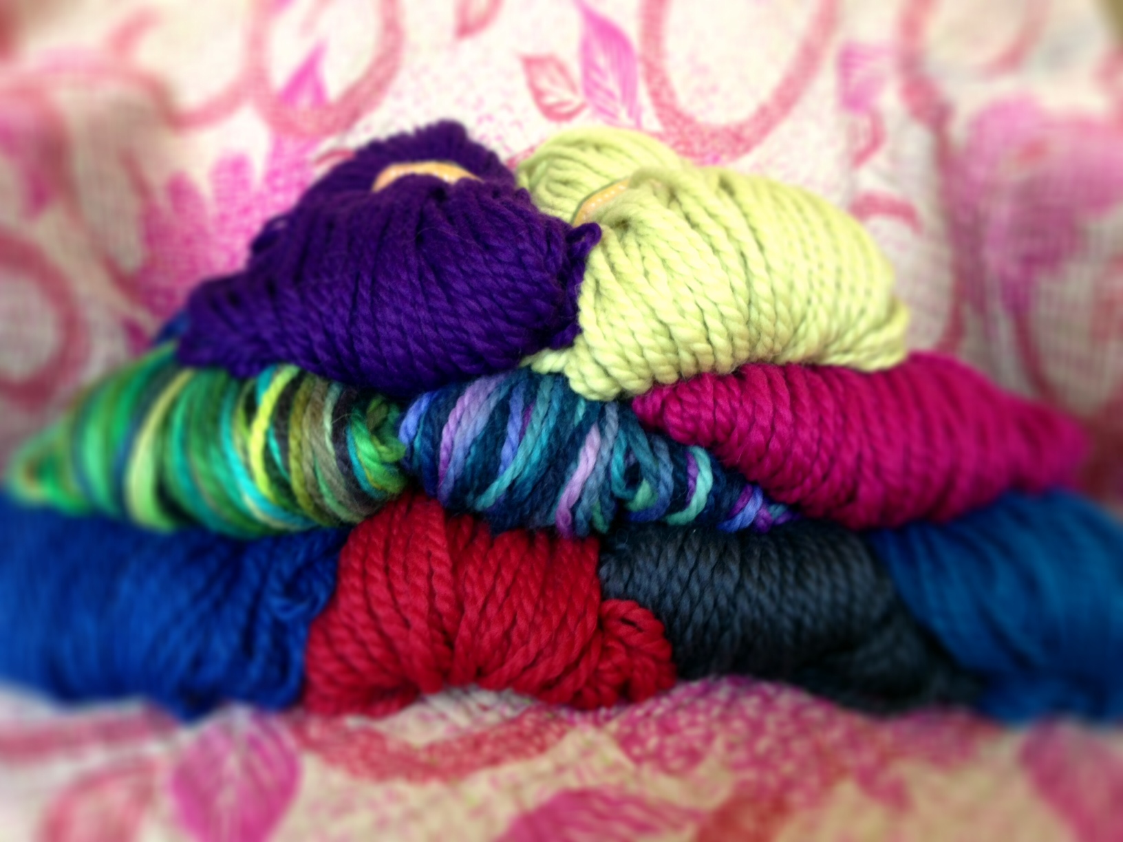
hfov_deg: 52.6
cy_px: 421
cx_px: 562
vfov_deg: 40.7
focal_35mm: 35
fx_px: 1135
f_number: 2.4
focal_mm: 4.28
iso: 64
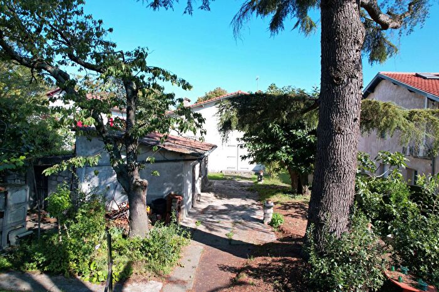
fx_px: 268
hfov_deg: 78.6
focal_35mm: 22
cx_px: 220
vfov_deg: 57.2
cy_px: 146
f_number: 2.8
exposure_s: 1/40
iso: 100
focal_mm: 8.38
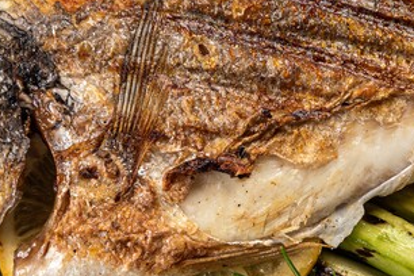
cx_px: 281
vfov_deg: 10.8
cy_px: 139
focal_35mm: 127
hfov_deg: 16.1
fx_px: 1460
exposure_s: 1/125
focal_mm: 38
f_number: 8
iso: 100
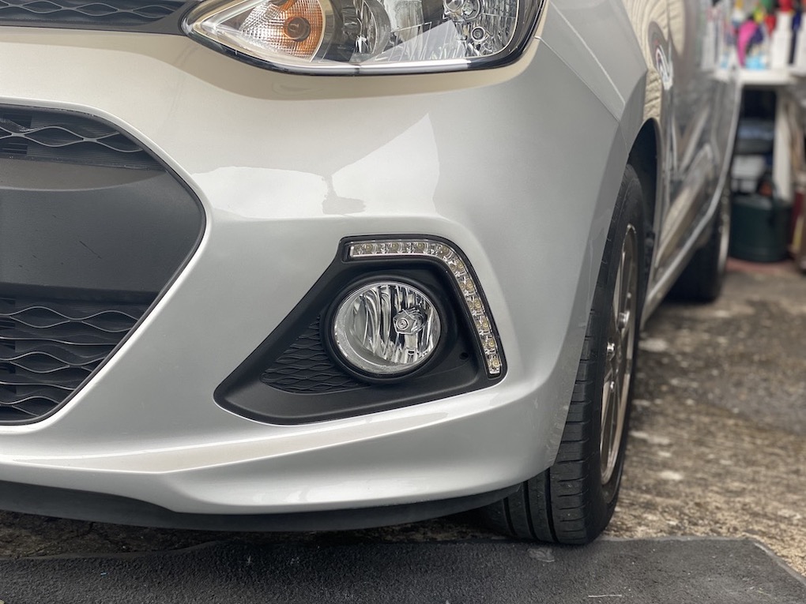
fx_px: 1211
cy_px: 302
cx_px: 403
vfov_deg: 28.0
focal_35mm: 52
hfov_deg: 36.8
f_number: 2
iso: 25
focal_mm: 6
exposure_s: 1/122
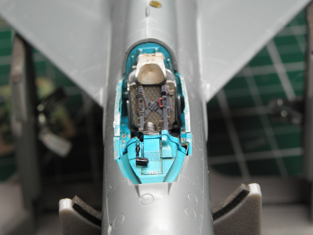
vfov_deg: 13.7
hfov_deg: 18.2
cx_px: 156
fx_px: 976
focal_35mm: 108
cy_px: 118
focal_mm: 19.25
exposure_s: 1/20
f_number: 4.2
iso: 125
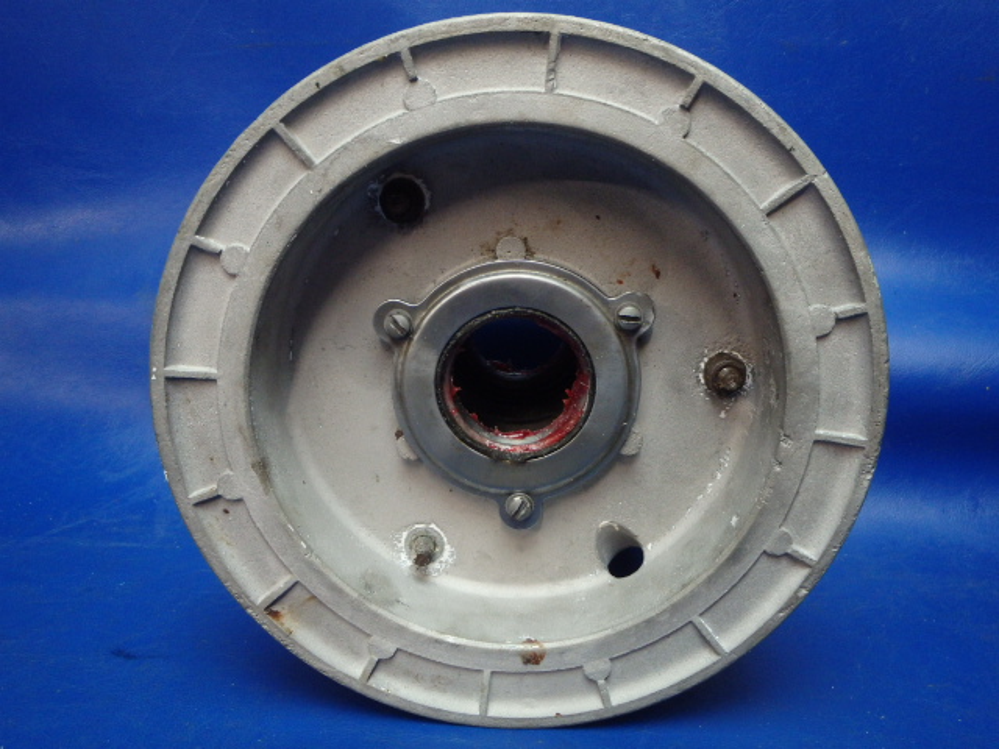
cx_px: 500
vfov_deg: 49.7
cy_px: 374
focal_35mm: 28
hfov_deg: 63.4
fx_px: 808
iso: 400
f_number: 3.9
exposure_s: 1/30
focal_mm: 5
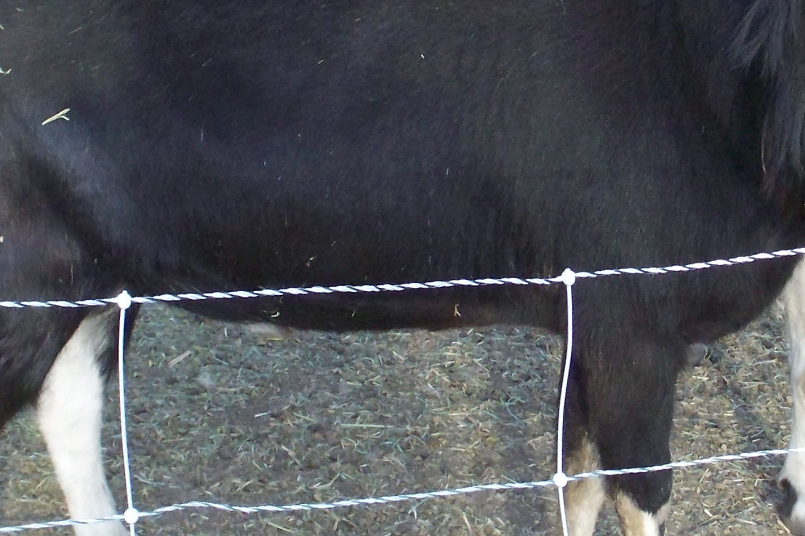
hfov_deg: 16.8
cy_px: 95
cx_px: 484
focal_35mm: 122
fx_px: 2728
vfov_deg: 11.2
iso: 400
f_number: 4.5
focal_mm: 10.7
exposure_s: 1/500
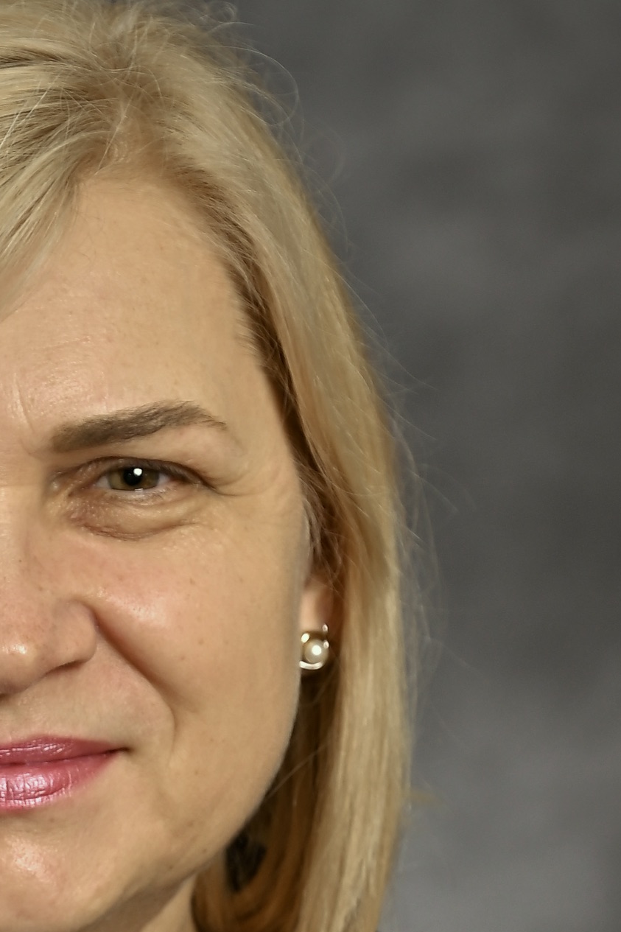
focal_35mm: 288
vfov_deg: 7.1
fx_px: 7453
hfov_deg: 4.8
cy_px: 1247
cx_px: -35
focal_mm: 92
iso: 125
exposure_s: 1/125
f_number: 5.6
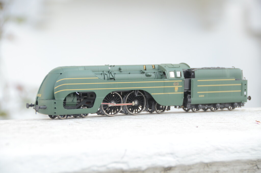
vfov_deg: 9.6
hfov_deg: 14.4
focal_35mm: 142
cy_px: 86
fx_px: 1031
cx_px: 130
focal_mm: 95
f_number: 5.3
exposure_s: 1/160
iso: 800
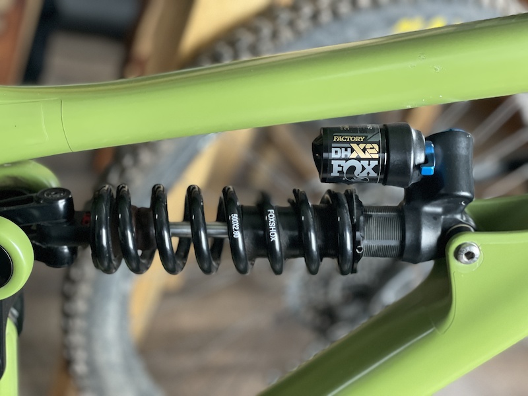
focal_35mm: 52
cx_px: 264
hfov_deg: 36.8
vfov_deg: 28.0
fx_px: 793
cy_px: 198
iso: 500
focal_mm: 6
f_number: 2
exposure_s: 1/35
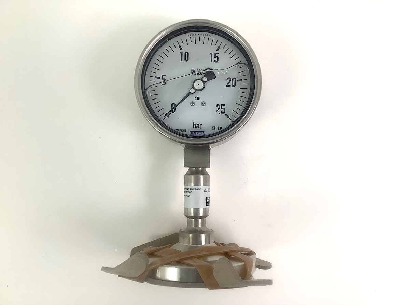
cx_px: 203
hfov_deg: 58.3
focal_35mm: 31
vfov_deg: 45.4
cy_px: 152
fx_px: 364
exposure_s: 1/100
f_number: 2.4
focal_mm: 3.3
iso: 64
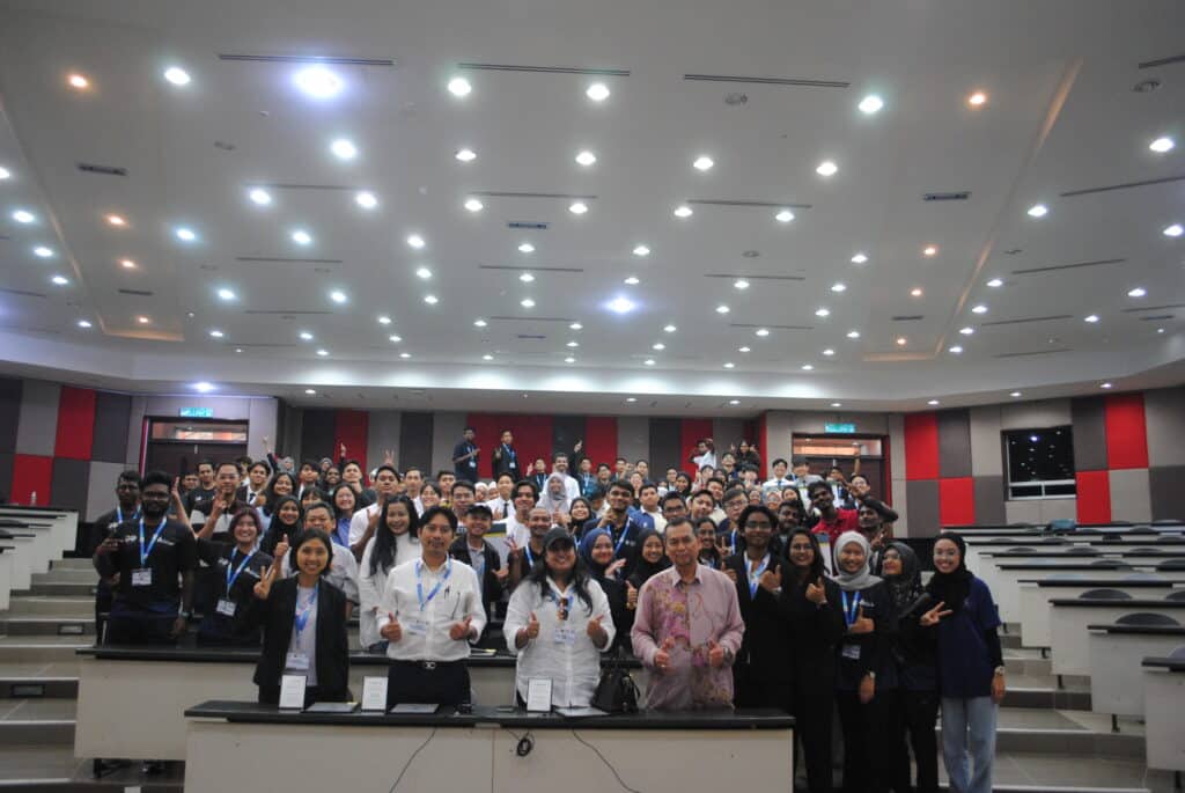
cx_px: 592
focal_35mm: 30
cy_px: 396
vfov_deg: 43.7
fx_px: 988
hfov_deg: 61.9
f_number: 3.8
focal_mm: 20
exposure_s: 1/30
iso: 720
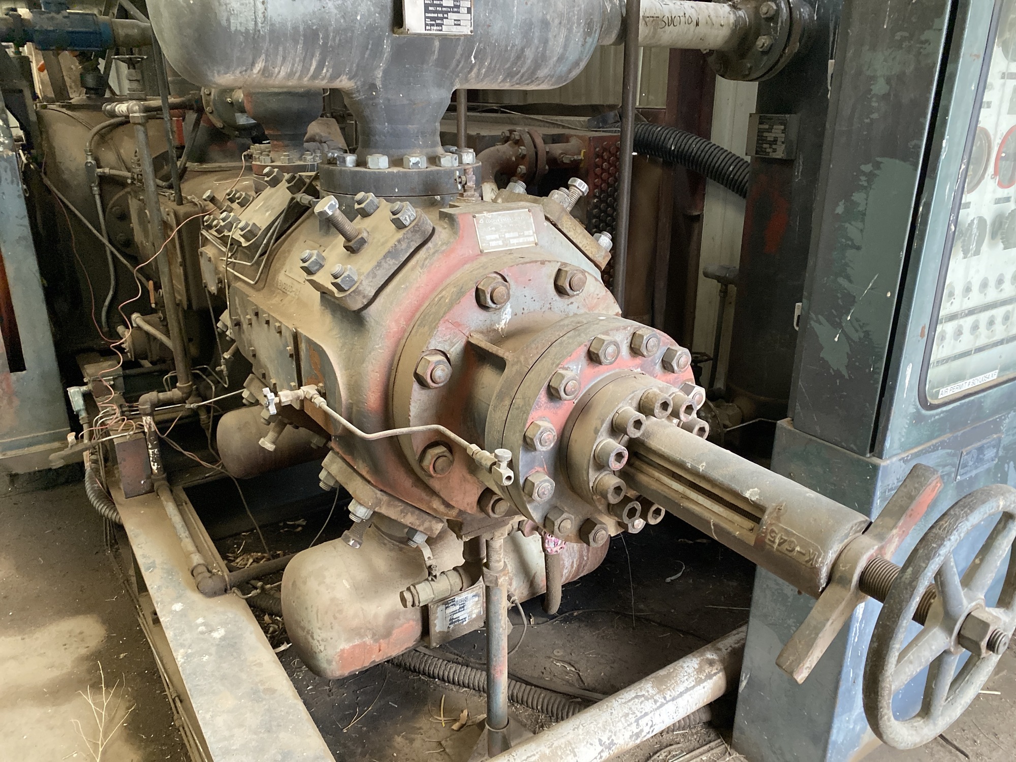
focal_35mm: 26
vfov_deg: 53.1
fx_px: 763
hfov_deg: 67.3
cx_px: 508
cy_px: 381
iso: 500
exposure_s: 1/48
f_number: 1.8
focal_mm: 4.25
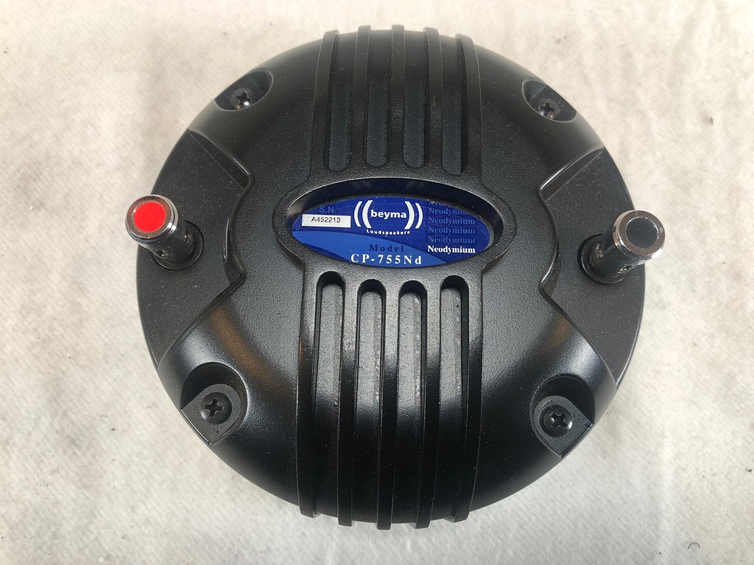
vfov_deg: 49.7
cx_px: 377
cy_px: 282
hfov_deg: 63.4
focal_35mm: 28
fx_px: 610
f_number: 1.8
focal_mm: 3.99
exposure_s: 1/110
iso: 25
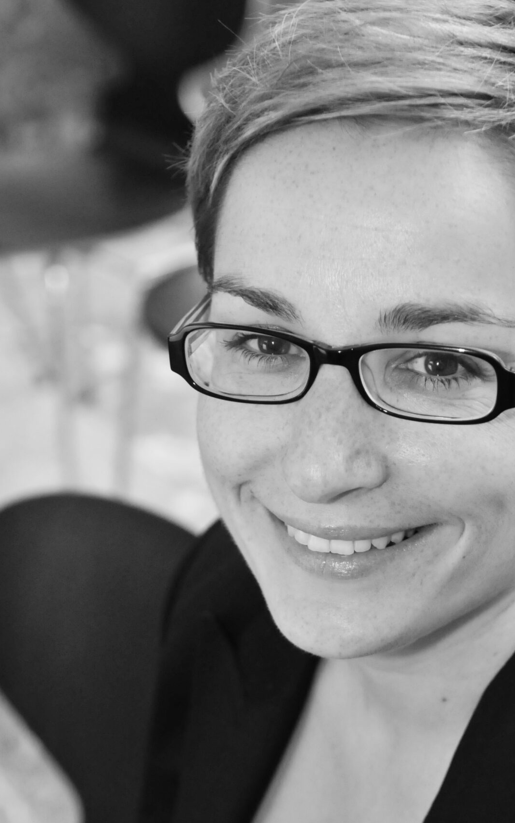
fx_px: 2308
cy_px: 602
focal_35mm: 103
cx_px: 333
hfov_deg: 12.7
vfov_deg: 20.1
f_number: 4
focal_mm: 45
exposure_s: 1/125
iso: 800
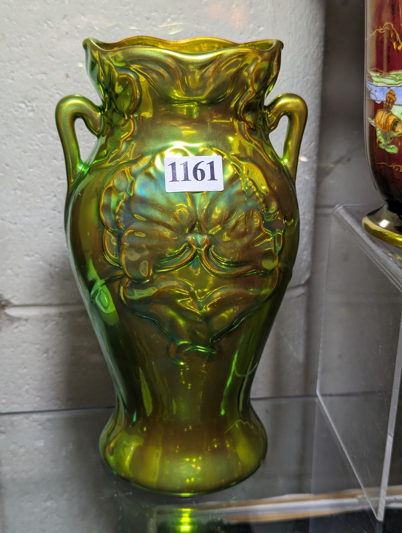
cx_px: 201
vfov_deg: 39.6
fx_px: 741
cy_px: 266
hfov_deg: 30.3
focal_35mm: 48
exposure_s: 1/99.9
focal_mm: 6.81
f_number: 1.85
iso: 42
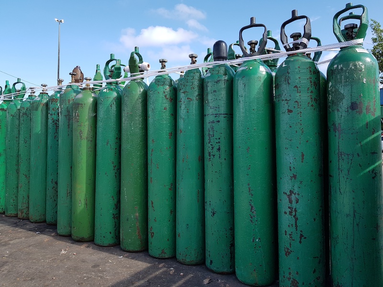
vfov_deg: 53.1
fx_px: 288
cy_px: 144
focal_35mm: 26
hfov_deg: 67.3
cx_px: 192
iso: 40
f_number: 1.7
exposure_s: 1/1072
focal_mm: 4.2
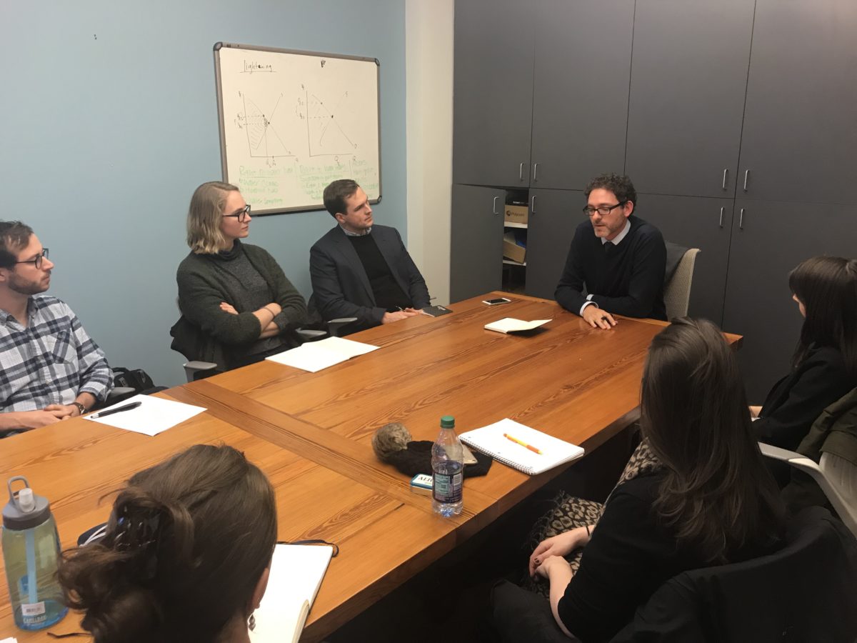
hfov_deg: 63.4
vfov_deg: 49.7
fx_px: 693
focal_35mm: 28
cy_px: 322
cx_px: 428
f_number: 1.8
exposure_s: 1/20
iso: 40
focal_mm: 3.99
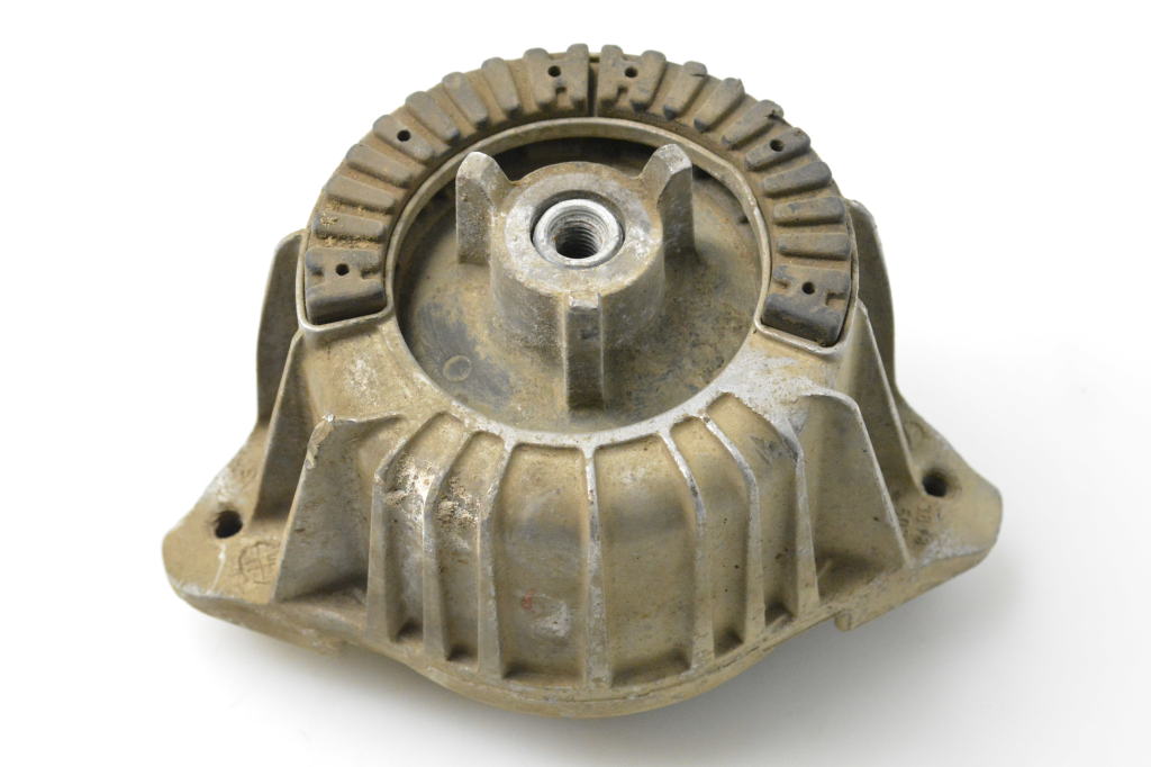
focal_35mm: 78
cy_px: 384
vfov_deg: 17.5
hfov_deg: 26.0
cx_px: 576
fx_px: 2493
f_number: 8
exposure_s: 1/250
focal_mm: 52
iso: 6400
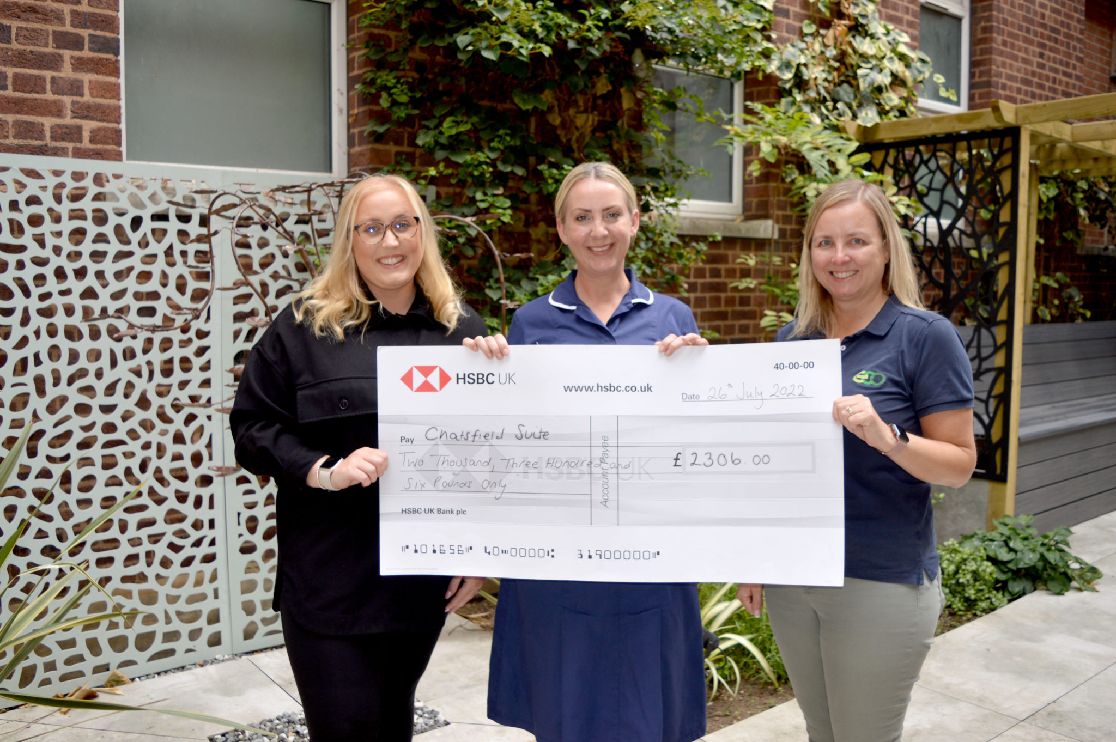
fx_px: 976
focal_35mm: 32
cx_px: 558
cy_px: 371
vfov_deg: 41.6
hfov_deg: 59.5
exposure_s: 1/125
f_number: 4
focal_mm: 21
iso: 125
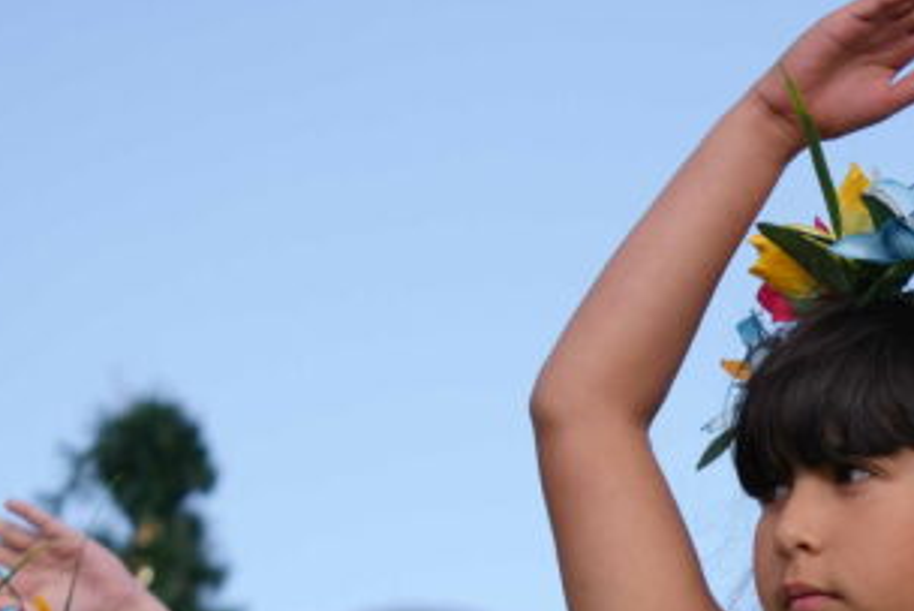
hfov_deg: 5.3
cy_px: 861
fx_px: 9779
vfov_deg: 3.6
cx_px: 869
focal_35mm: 385
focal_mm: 55
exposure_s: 1/2500
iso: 100
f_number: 2.8
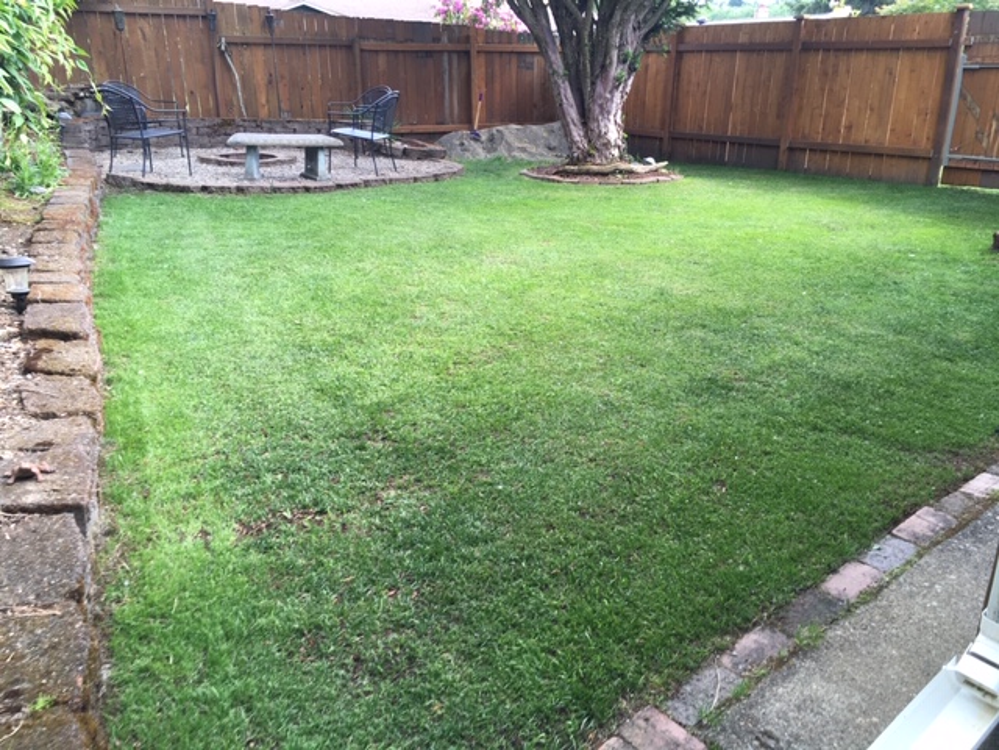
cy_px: 375
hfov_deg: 61.7
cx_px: 500
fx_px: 837
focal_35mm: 29
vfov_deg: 48.2
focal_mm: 4.15
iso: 25
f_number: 2.2
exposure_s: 1/60
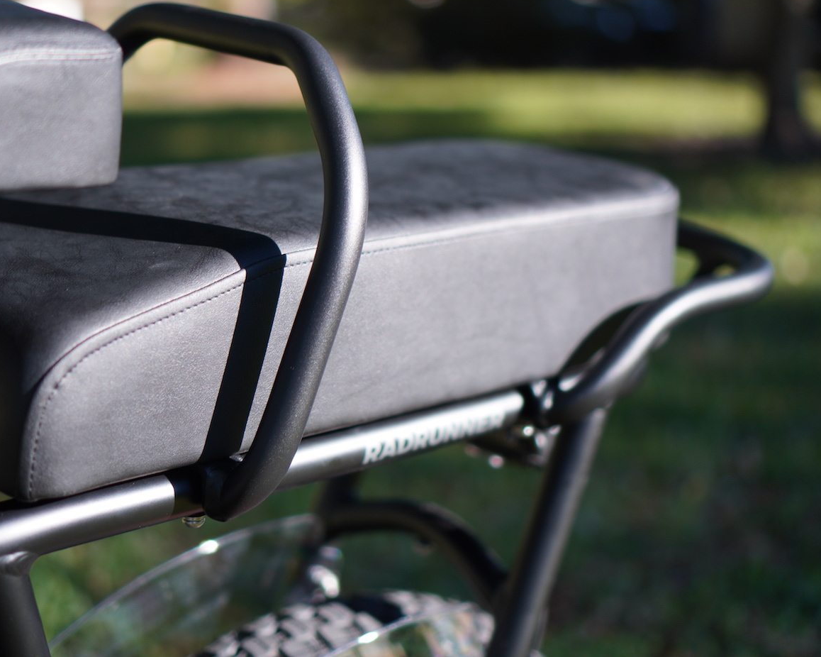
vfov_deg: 25.6
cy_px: 327
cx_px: 357
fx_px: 1447
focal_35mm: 60
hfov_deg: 31.6
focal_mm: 35
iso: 160
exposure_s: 1/60
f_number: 1.8
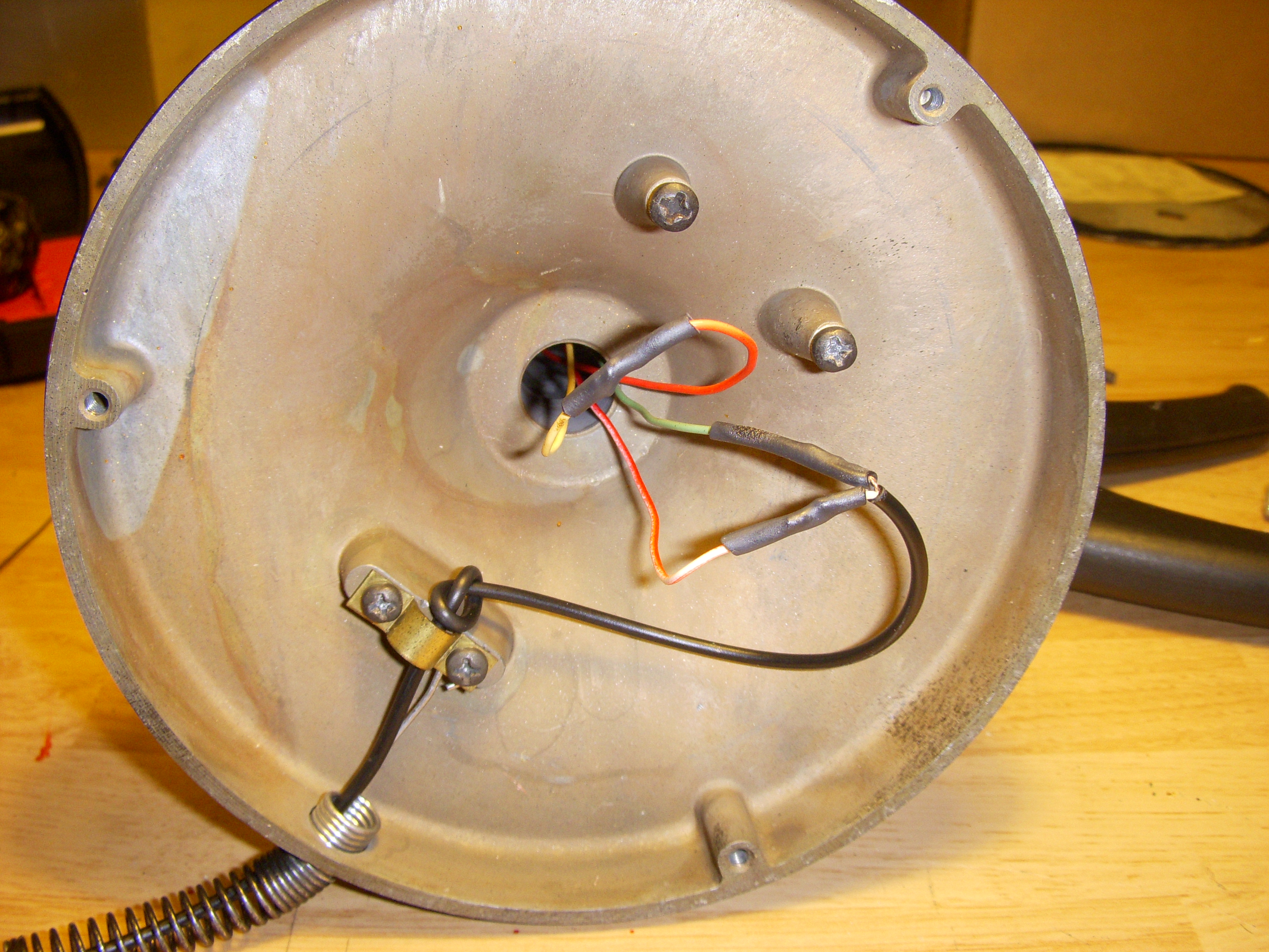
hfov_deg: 49.0
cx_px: 634
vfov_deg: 37.7
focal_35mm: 38
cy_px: 476
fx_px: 1393
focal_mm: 6.3
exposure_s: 1/30
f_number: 3.3
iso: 200
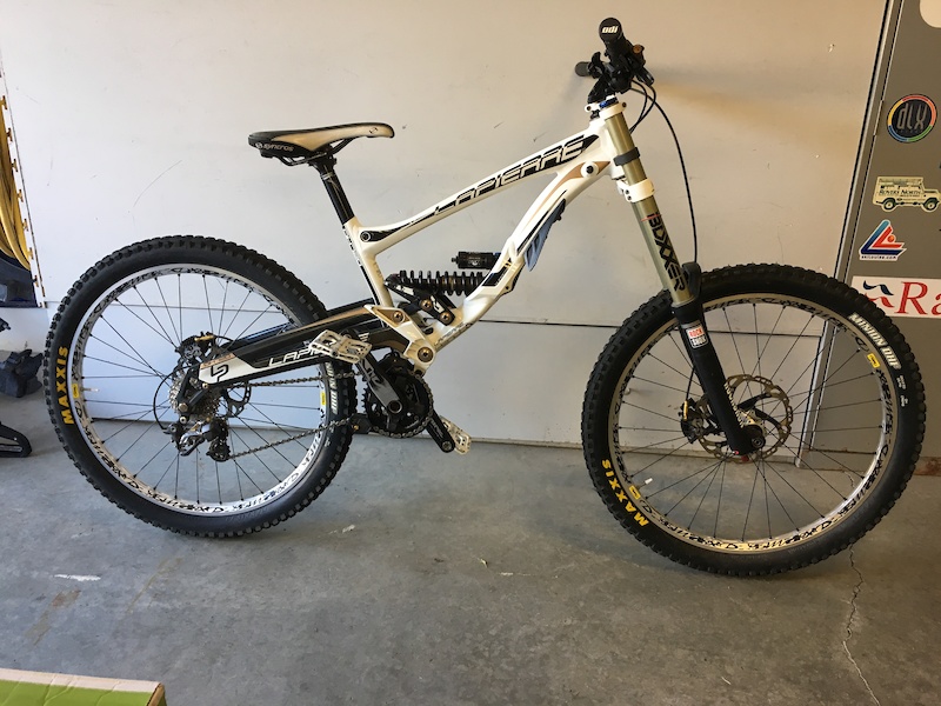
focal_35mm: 29
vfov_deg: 48.2
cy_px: 353
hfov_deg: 61.7
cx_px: 470
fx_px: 788
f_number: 2.2
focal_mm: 4.15
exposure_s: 1/30
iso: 32
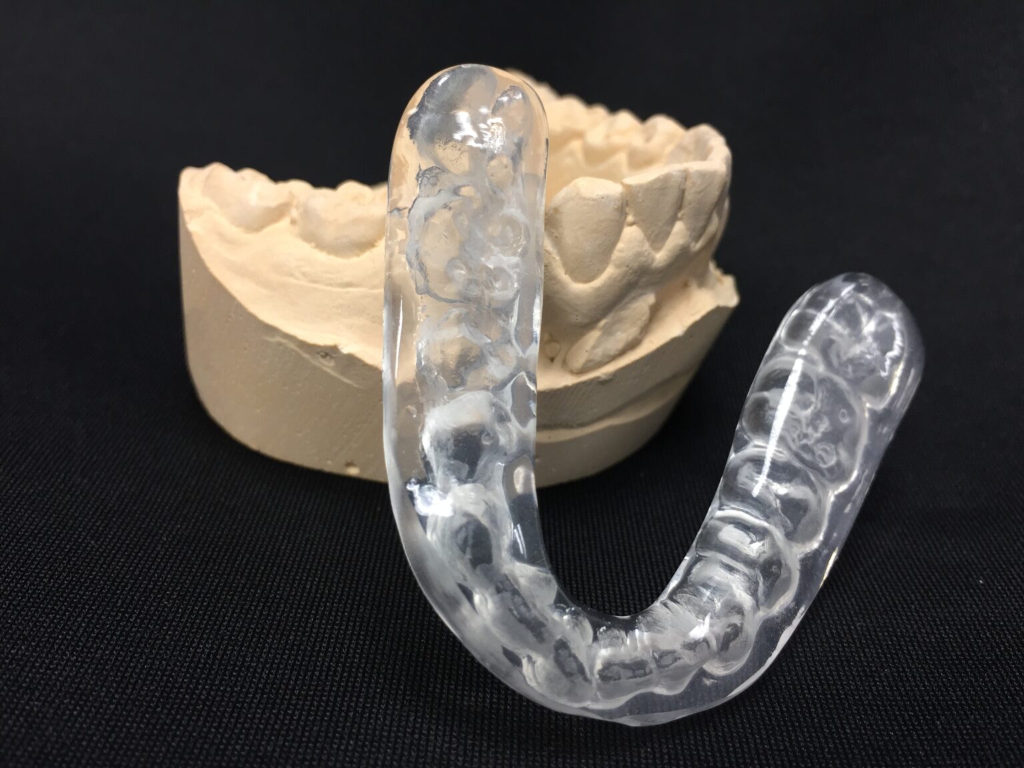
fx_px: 858
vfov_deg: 48.2
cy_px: 384
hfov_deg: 61.7
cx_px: 512
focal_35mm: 29
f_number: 2.2
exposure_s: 1/30
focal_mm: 4.15
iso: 80
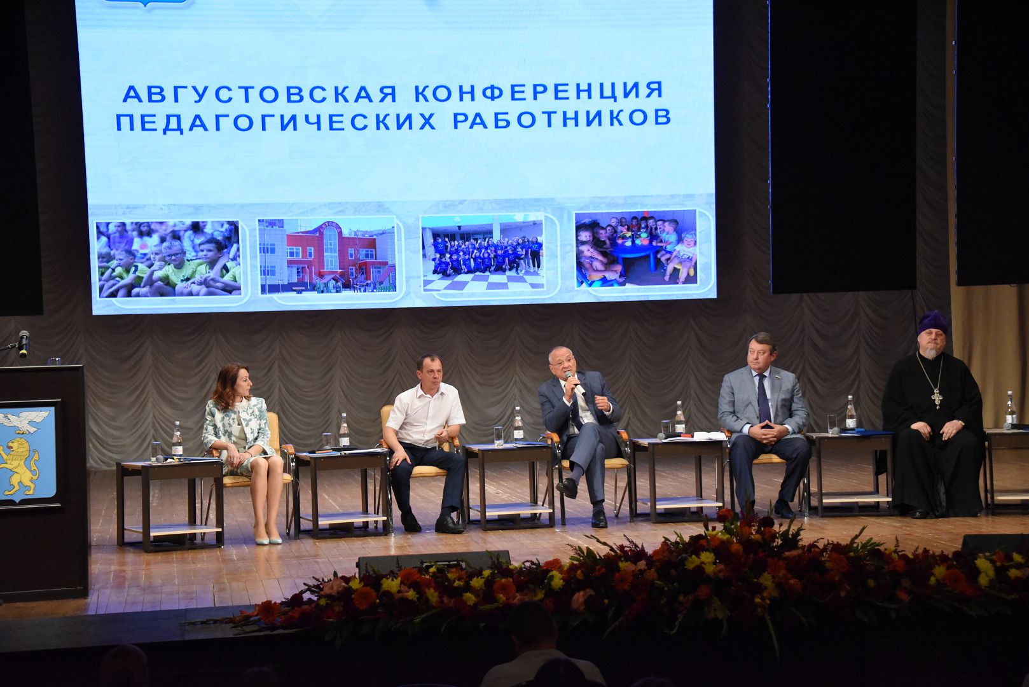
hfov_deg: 23.9
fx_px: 2430
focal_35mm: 85
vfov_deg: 16.1
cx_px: 514
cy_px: 344
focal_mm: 85
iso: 8000
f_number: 5
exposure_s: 1/500
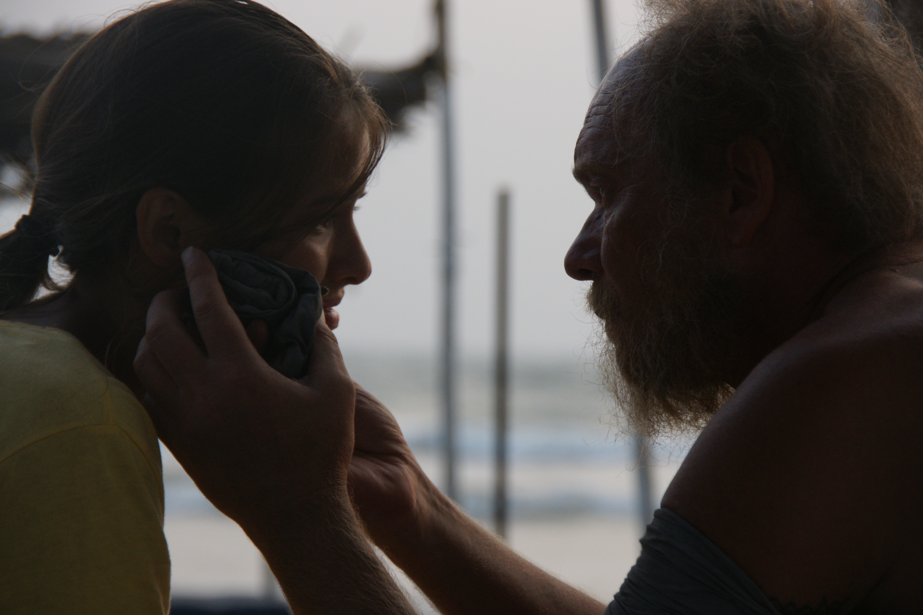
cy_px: 308
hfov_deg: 11.4
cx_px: 462
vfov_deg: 7.6
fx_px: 4615
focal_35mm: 180
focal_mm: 120
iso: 400
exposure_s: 1/320
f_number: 5.6
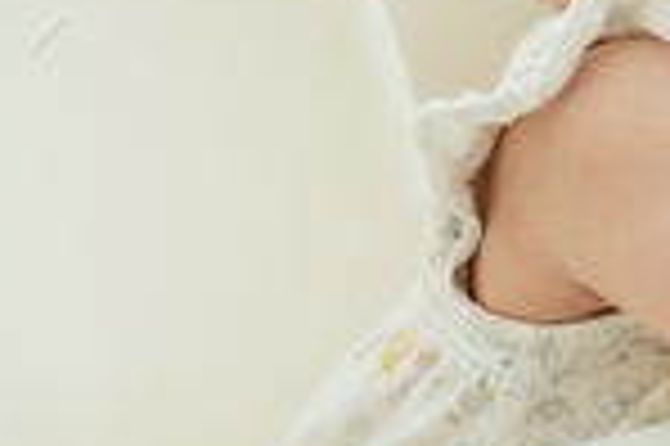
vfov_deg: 6.2
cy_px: -119
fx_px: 4053
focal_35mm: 218
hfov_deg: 9.2
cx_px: 1061
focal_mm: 55
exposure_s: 1/250
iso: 400
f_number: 3.2
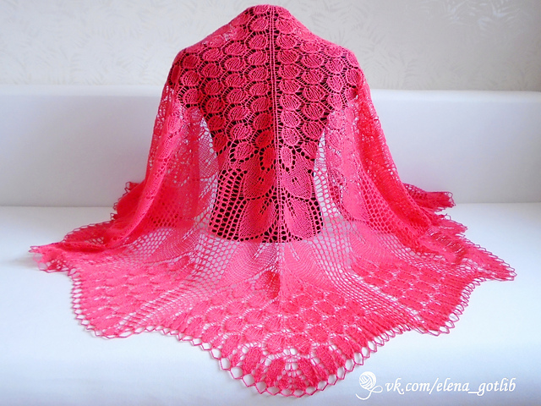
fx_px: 484
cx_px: 270
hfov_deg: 58.4
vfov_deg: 45.4
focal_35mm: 31
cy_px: 203
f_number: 3.5
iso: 320
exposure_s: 1/30
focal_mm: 5.5
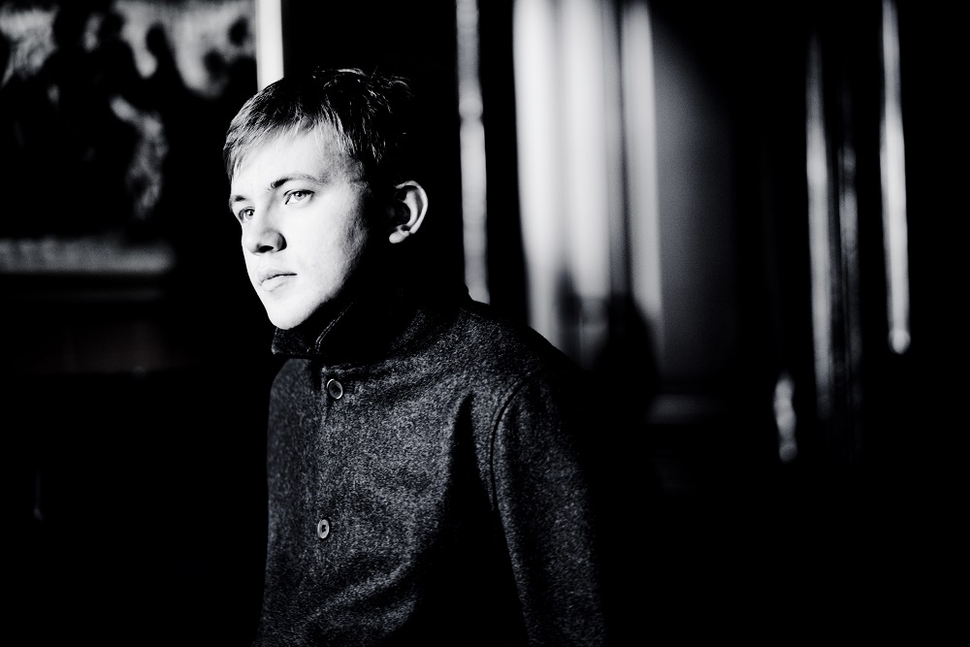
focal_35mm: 85
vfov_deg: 16.1
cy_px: 324
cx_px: 485
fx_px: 2290
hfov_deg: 23.9
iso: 400
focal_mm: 85
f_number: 1.8
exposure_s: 1/30
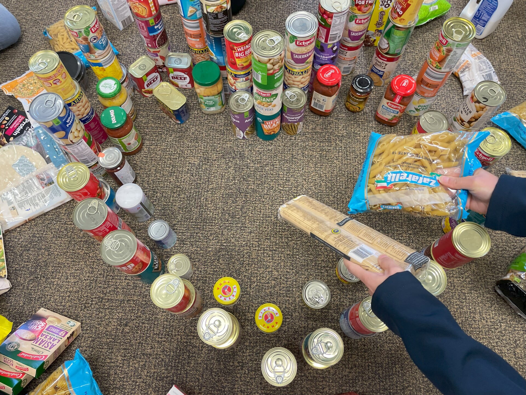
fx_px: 395
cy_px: 198
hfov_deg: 67.3
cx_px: 263
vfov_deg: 53.1
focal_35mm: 26
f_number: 1.6
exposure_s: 1/50
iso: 160
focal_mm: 4.2
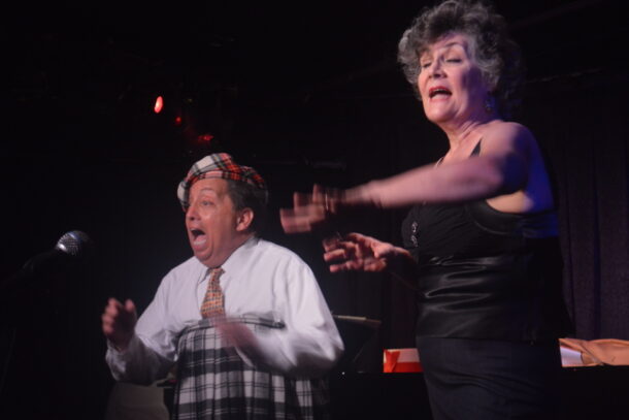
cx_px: 314
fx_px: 1180
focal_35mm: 68
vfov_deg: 20.2
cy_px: 210
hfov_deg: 29.9
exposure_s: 1/30
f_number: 5.3
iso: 1600
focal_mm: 45
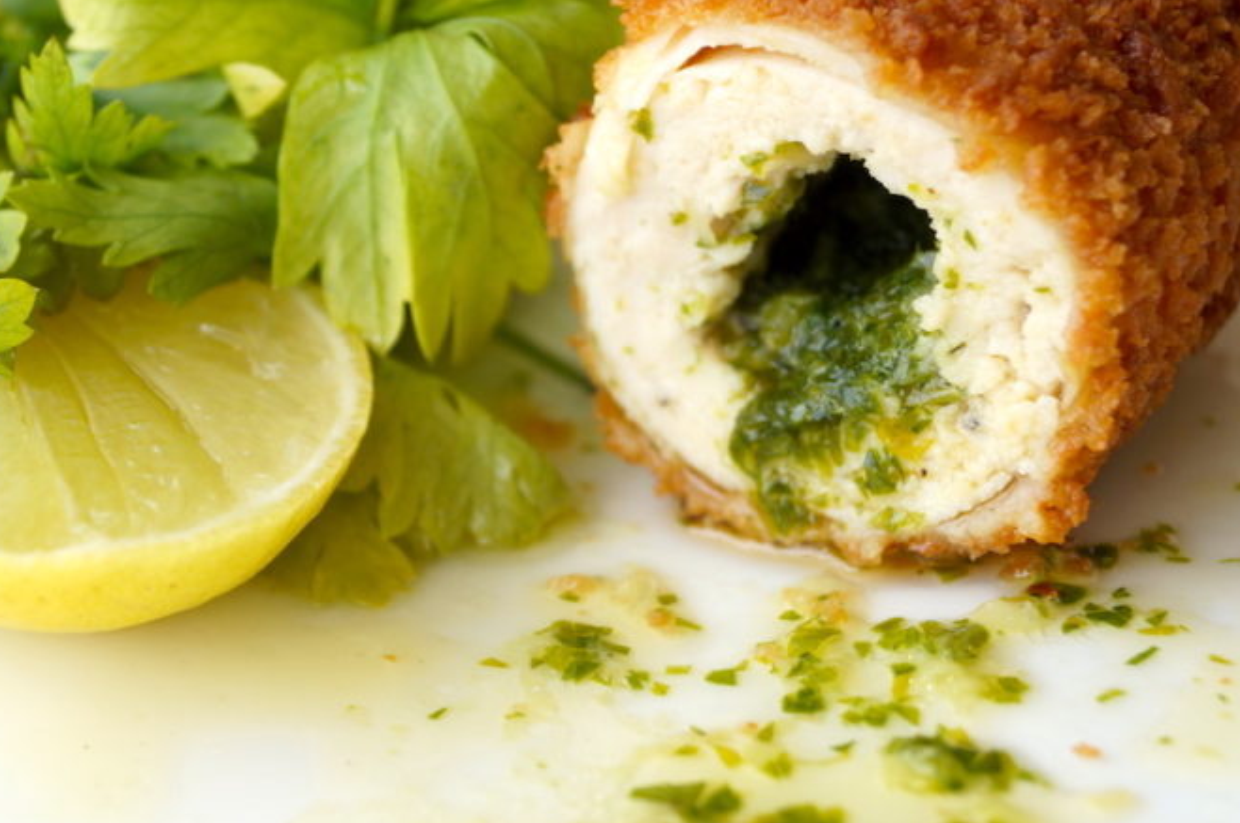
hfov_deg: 18.2
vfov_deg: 12.2
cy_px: 419
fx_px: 3853
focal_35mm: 112
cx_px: 416
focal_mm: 50
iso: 100
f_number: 5.6
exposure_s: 1/80
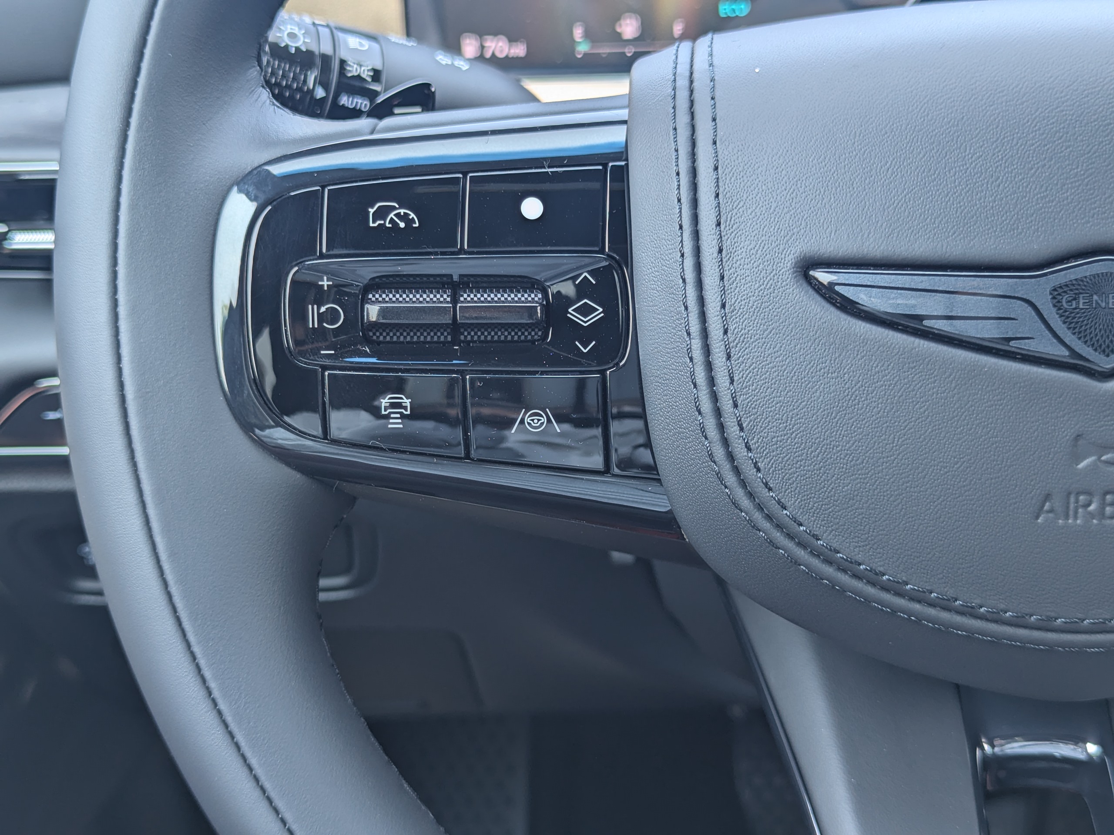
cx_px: 557
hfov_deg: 39.7
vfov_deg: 30.3
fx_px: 1545
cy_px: 418
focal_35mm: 48
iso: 39
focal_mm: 6.81
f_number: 1.85
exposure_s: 1/70.1
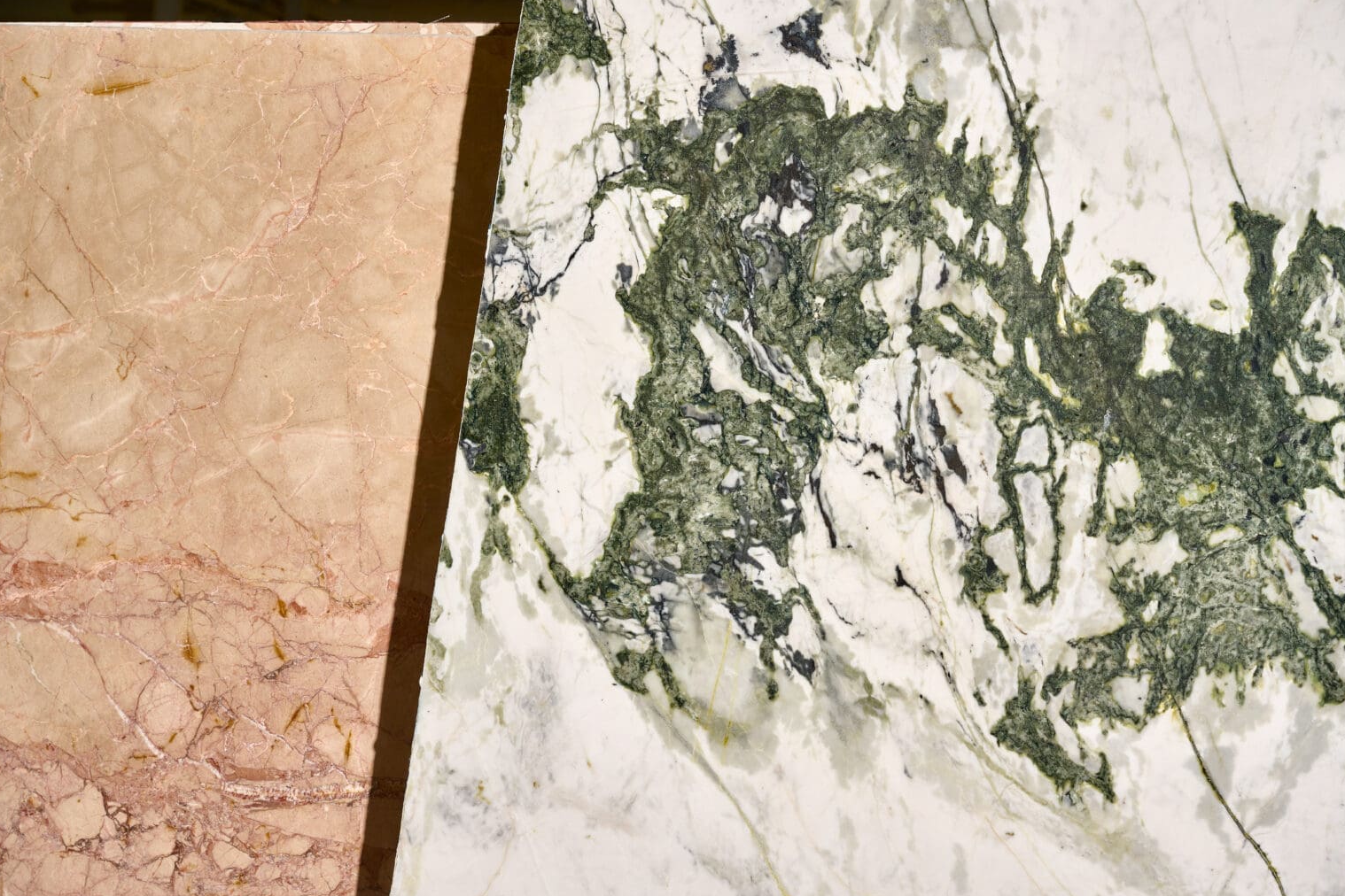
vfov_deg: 15.9
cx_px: 672
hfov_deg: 23.6
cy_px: 451
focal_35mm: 86
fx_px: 3213
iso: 320
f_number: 8
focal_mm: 85
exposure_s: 1/160
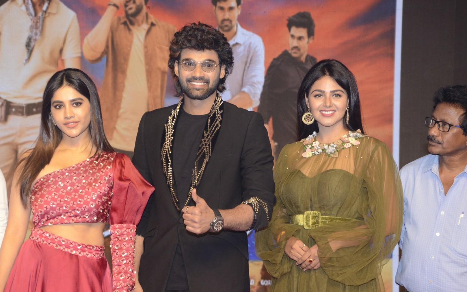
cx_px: 234
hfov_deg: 25.8
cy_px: 146
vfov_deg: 16.3
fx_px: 1018
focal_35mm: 80
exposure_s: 1/125
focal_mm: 52
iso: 1000
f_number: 8
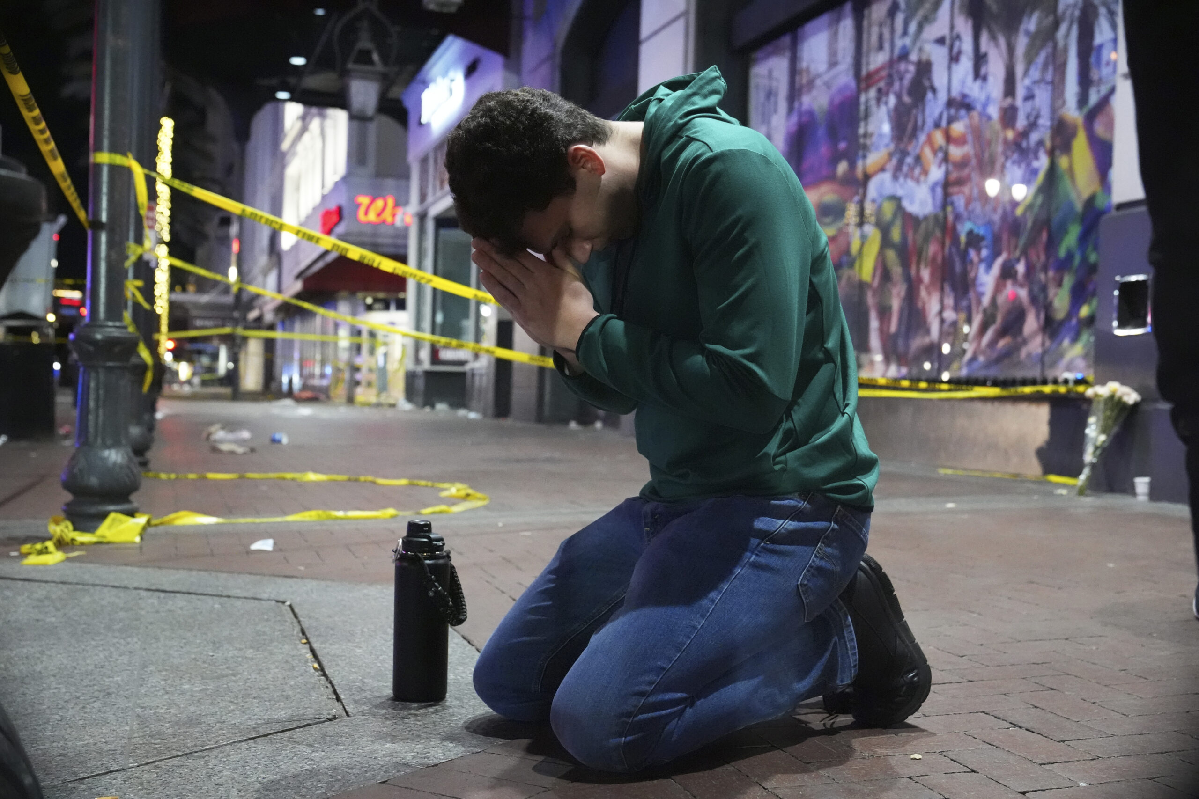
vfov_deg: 31.9
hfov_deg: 46.4
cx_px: 600
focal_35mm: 42
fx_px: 1399
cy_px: 400
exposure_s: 1/200
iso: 12800
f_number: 4.5
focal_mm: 42
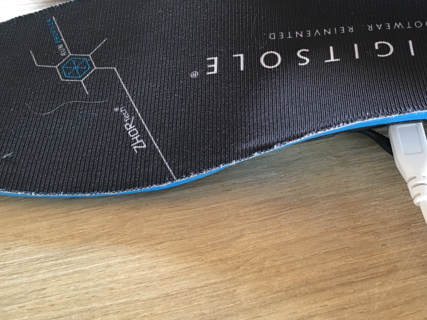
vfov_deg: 30.0
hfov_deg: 38.9
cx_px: 304
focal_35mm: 48
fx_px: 592
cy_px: 105
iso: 125
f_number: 2.2
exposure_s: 1/33
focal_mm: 4.15
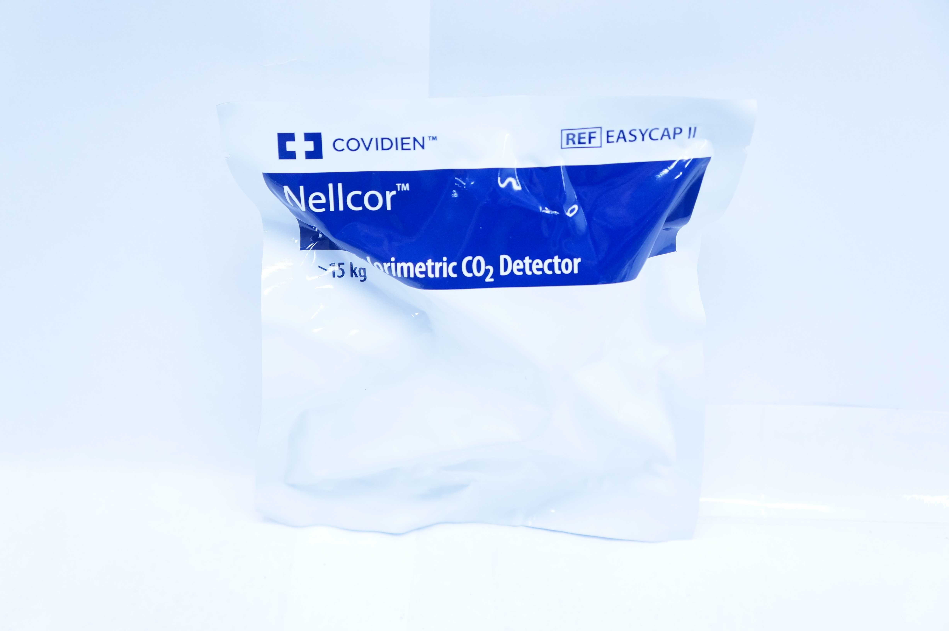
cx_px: 474
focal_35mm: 40
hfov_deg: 48.0
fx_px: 1066
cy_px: 316
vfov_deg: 32.9
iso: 800
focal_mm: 27
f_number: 4
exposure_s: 1/200
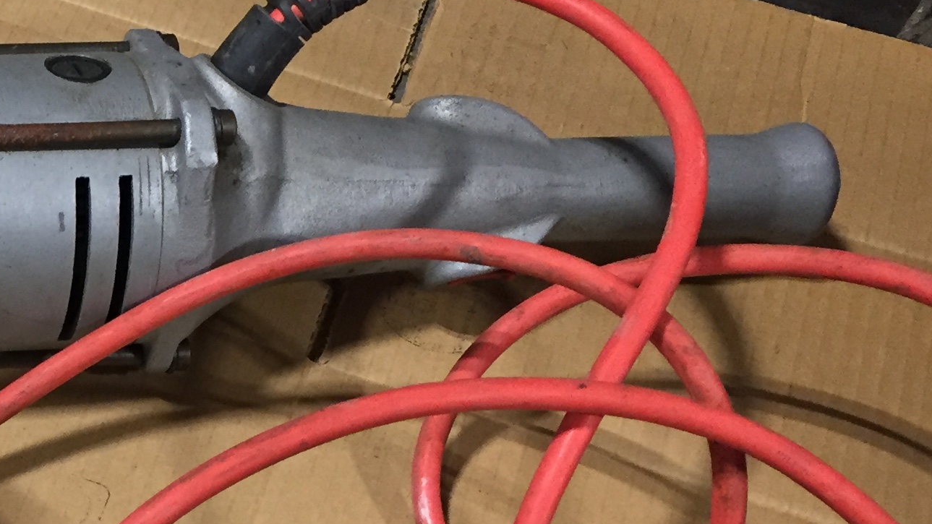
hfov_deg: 24.4
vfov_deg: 15.0
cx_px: -145
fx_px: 1977
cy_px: 416
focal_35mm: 80
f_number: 2.2
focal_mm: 4.15
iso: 160
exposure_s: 1/30
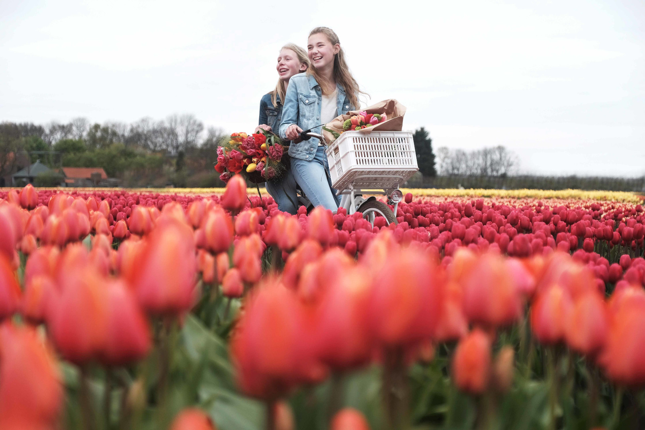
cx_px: 322
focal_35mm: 75
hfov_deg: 27.0
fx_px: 1344
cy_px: 215
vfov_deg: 18.2
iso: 400
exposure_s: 1/1250
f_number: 2.8
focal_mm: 50
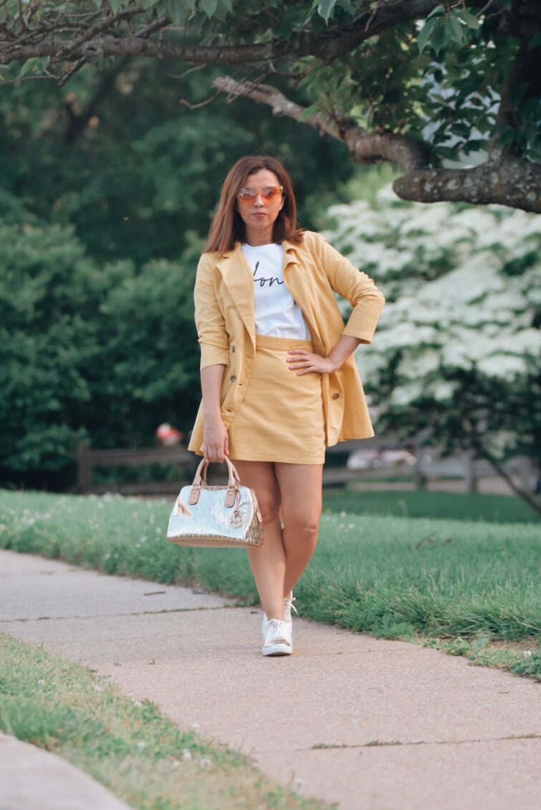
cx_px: 269
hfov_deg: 8.6
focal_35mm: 161
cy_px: 406
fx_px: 3613
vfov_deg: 12.8
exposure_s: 1/250
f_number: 3.2
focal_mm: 105
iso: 160
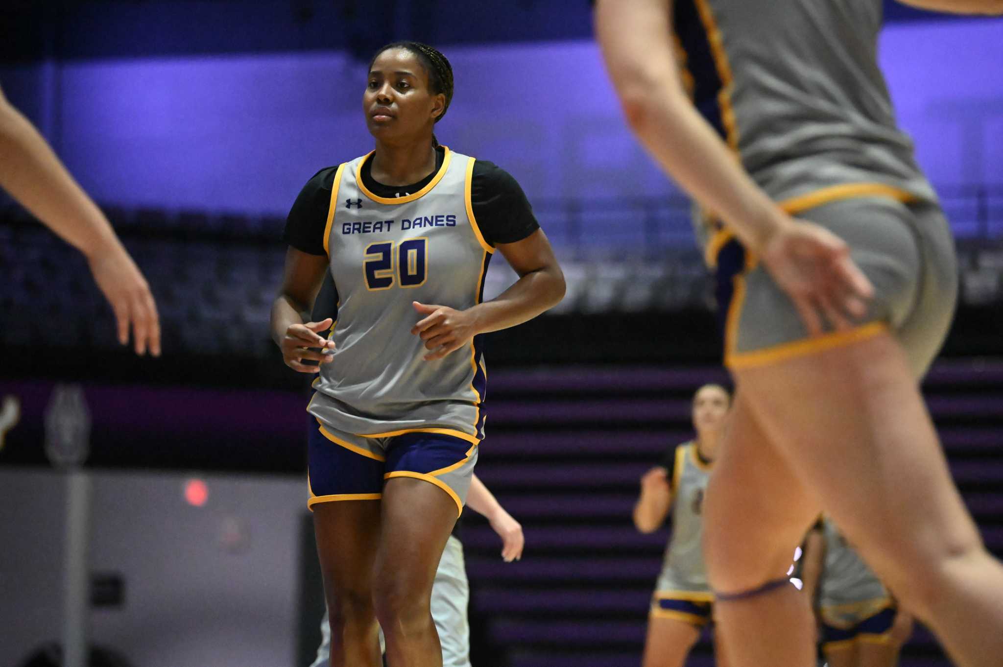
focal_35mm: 135
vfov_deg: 10.1
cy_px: 334
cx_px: 502
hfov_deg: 15.2
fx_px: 3758
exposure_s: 1/4000
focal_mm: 135
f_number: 2.8
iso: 25600
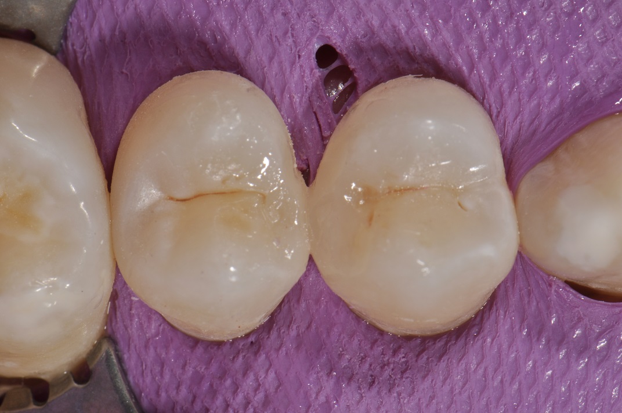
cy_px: 206
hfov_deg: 13.1
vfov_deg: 8.7
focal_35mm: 158
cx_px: 311
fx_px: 2718
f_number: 32
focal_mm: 105
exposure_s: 1/160
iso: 200
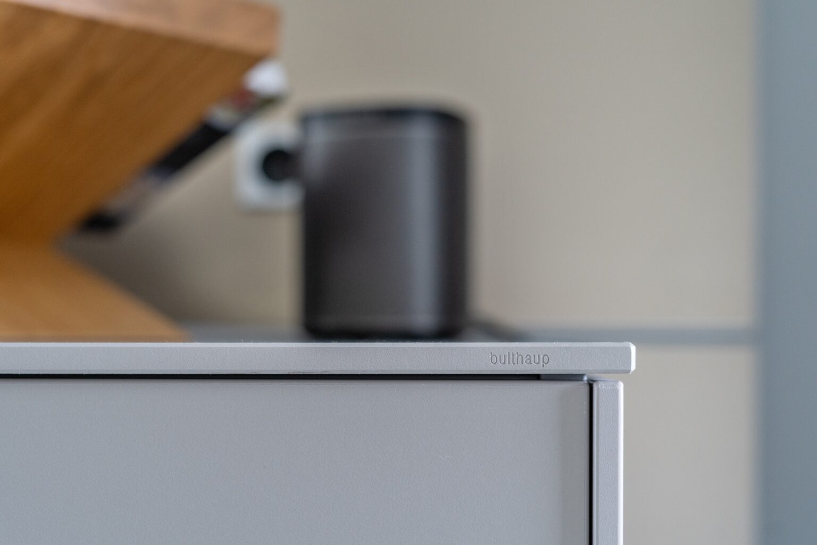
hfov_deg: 39.6
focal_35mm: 50
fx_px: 1135
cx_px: 408
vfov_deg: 27.0
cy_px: 272
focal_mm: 50
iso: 1250
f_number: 3.5
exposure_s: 1/30
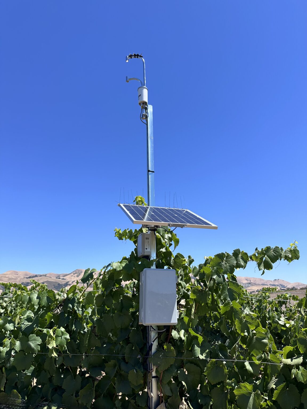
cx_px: 154
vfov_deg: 71.6
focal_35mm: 24
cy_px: 204
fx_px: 284
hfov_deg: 56.8
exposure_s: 1/3717
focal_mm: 6.86
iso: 80
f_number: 1.78
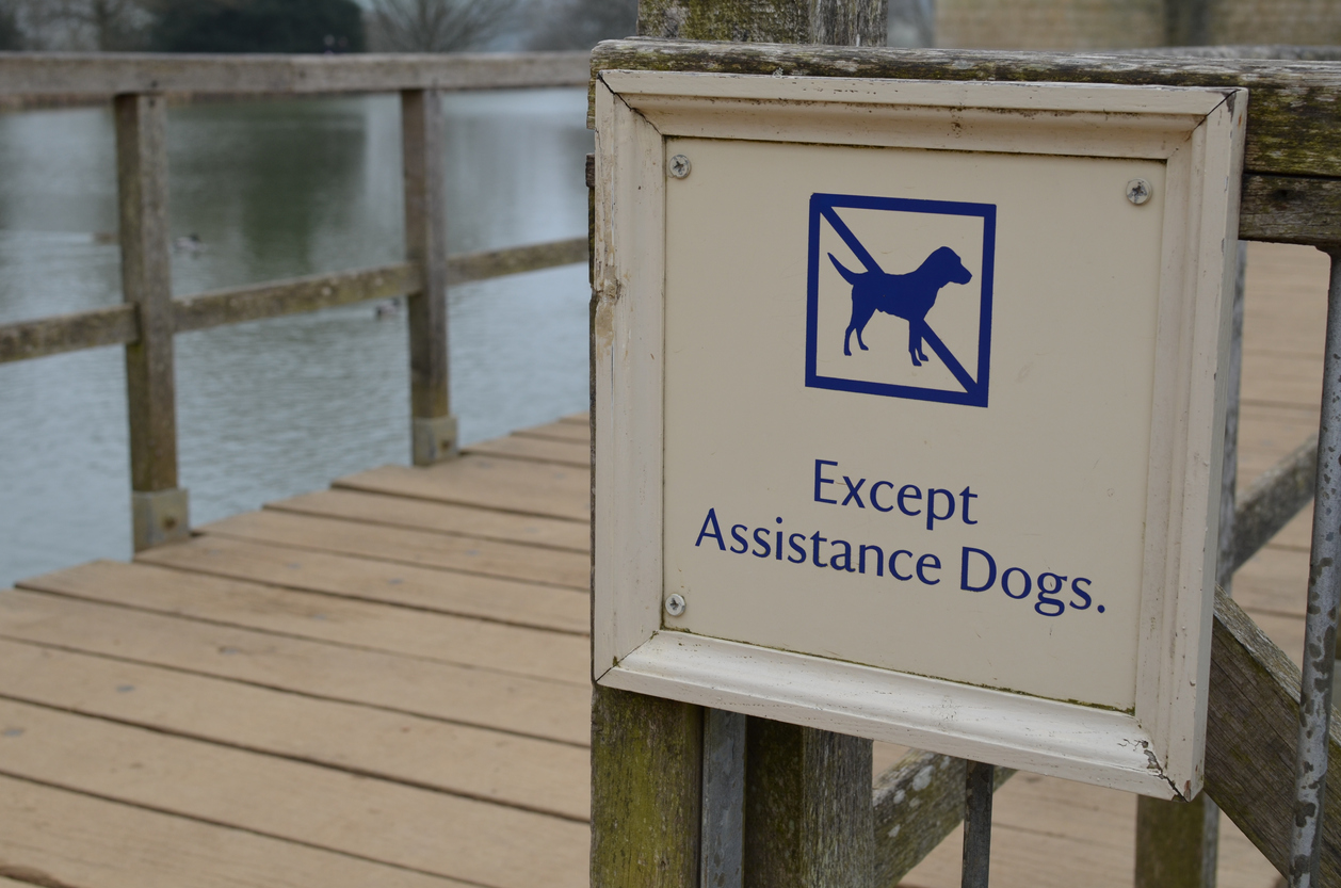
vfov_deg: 25.6
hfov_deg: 37.9
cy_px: 444
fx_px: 1951
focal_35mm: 52
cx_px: 670
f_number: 7.1
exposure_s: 1/200
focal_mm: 35
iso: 200
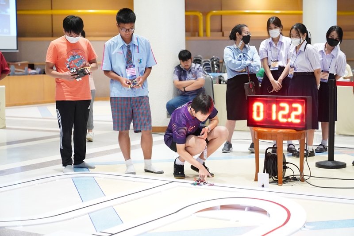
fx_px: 688
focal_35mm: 70
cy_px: 118
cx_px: 177
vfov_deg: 19.4
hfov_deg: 28.8
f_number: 2.8
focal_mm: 70
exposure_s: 1/200
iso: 8000
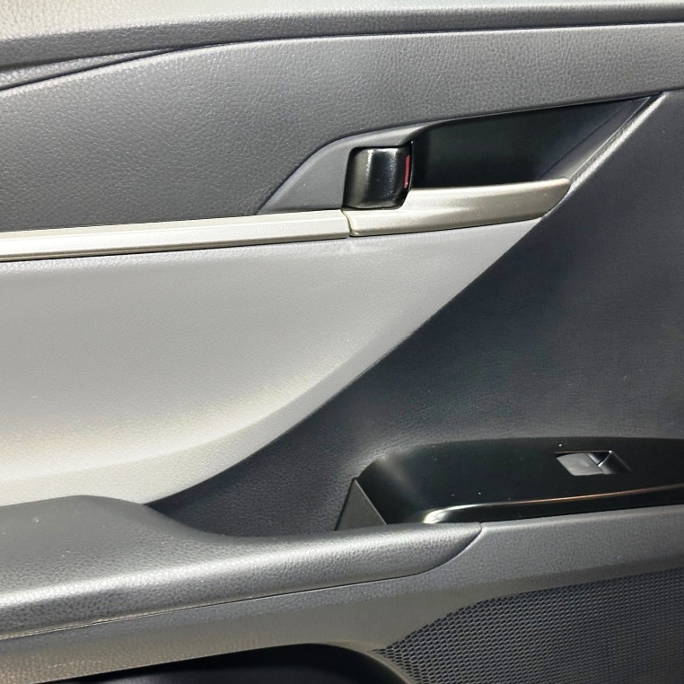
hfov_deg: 30.0
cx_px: 399
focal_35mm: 57
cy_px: 341
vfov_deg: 30.0
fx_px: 1274
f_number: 1.78
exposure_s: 1/30
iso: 500
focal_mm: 6.86
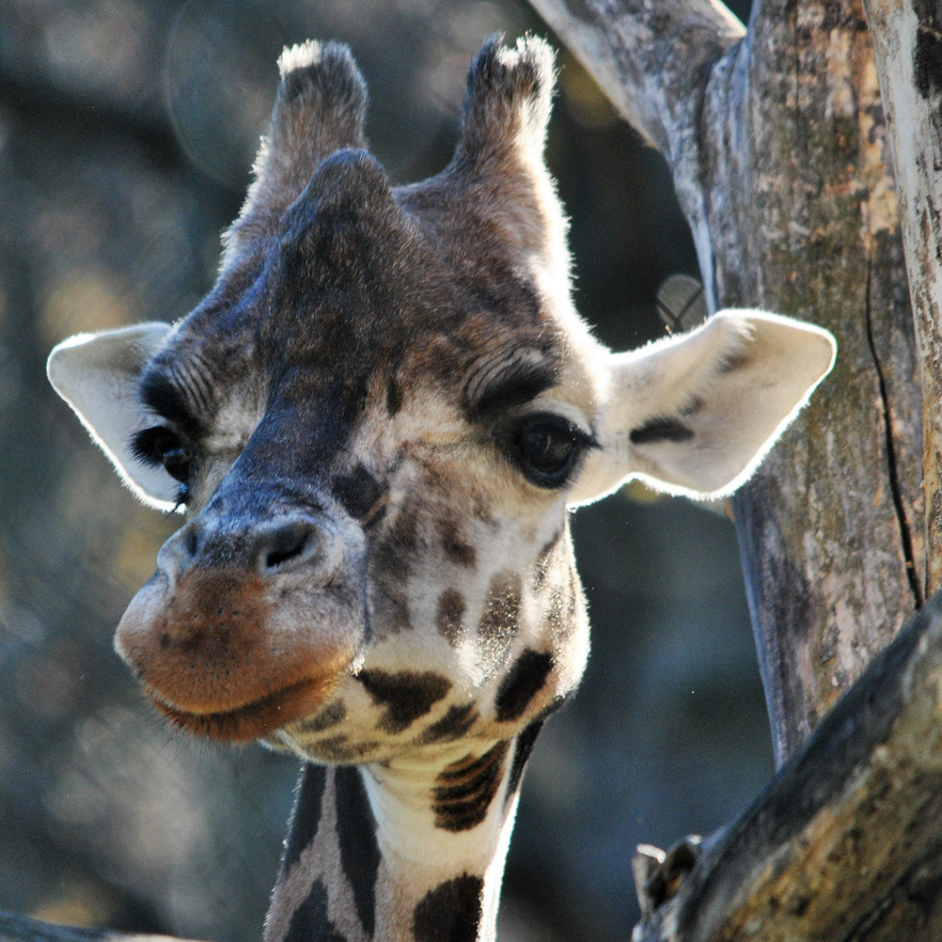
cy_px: 458
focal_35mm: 1167
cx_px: 342
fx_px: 35929
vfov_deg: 1.5
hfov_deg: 1.5
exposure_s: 1/320
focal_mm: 500
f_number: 6.3
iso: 400
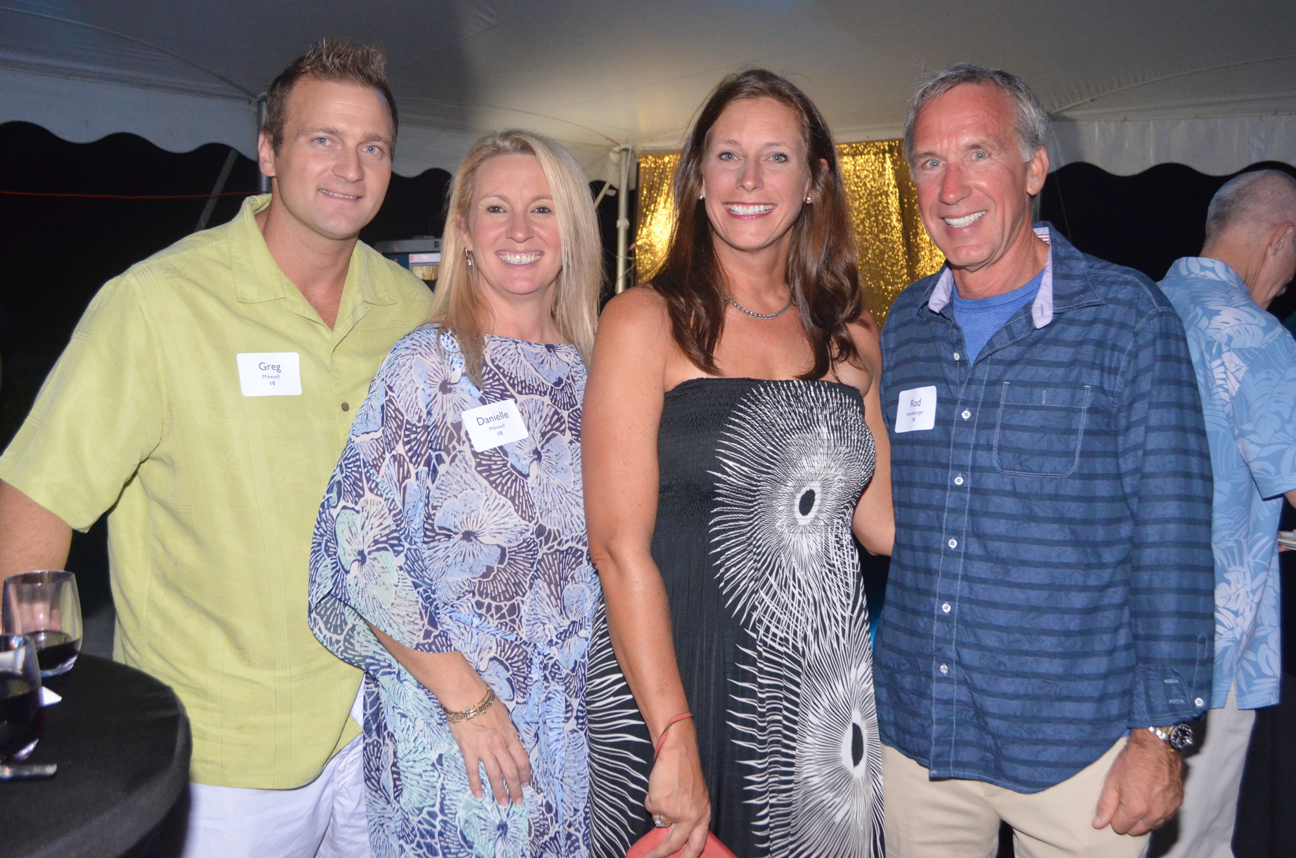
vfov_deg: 36.7
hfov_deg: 53.2
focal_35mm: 36
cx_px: 648
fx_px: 1293
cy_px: 429
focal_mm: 24
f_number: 5
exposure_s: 1/80
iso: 2800
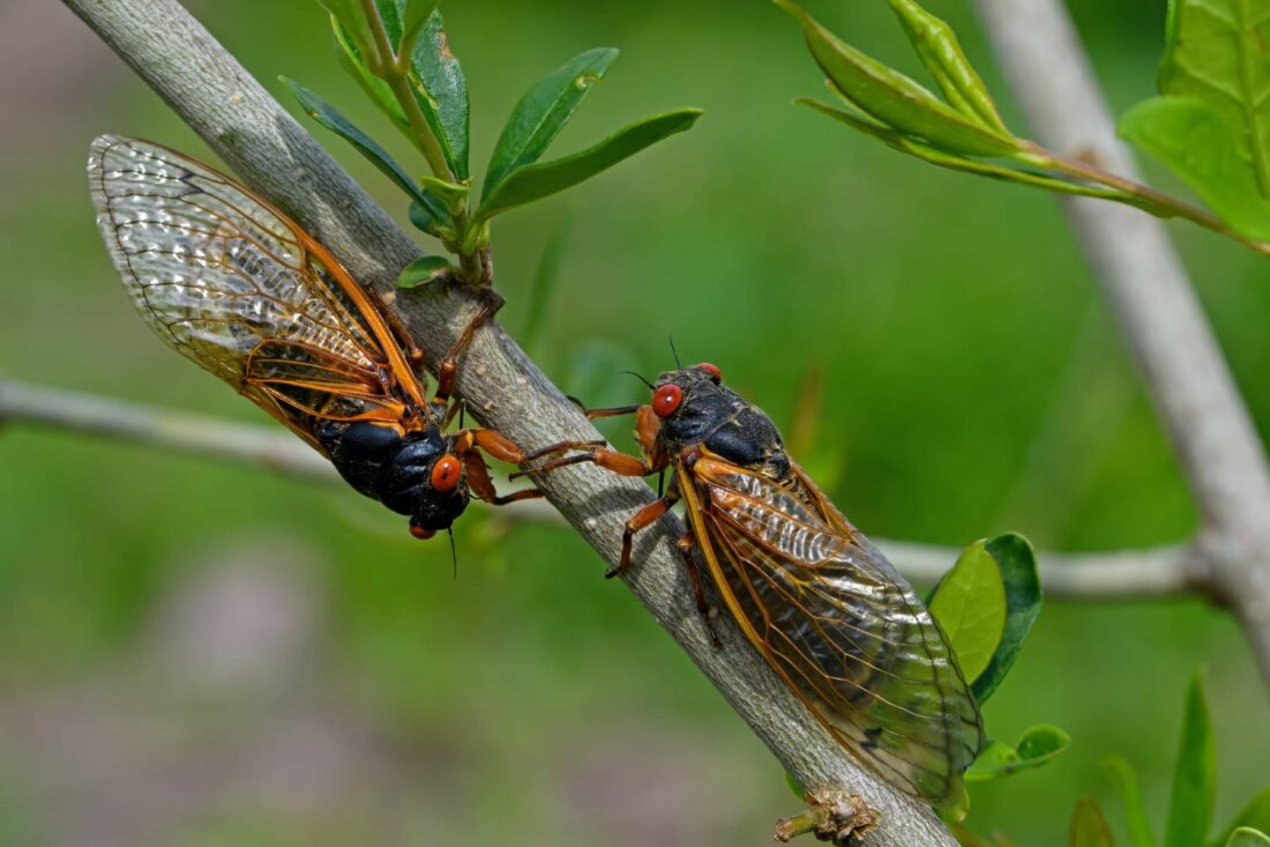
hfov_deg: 15.2
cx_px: 635
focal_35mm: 135
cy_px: 424
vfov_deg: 10.2
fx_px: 4761
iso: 320
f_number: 16
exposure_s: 1/160
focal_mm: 90
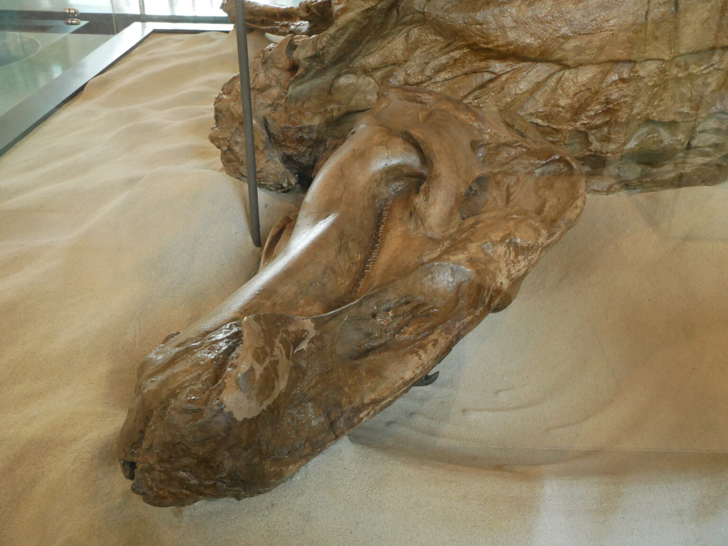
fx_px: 715
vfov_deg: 41.8
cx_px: 364
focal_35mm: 34
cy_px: 273
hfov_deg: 53.9
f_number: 8
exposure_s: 1/30
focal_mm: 17
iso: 1600
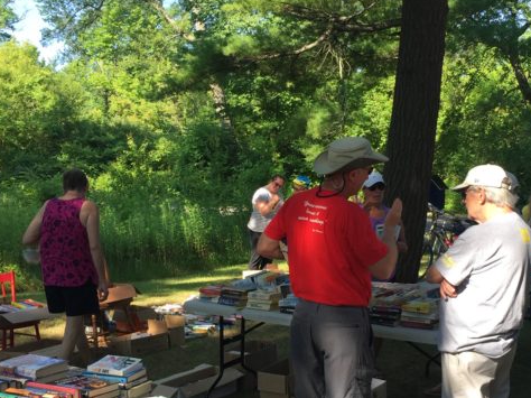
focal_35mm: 47
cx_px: 297
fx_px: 721
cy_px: 261
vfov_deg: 30.7
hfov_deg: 40.4
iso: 32
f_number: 2.2
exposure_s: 1/363
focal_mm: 4.15
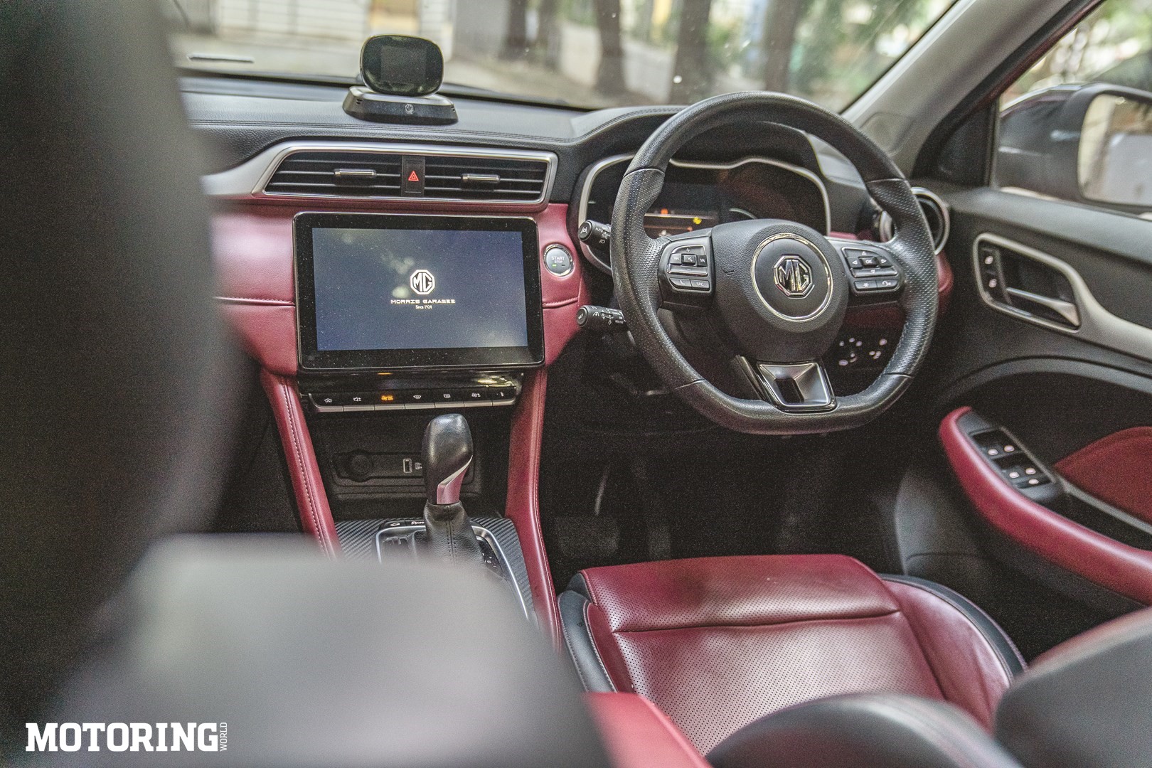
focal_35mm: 36
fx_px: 1152
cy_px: 384
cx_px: 576
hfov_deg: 53.1
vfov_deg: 36.9
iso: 2500
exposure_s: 1/160
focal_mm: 36
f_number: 2.8
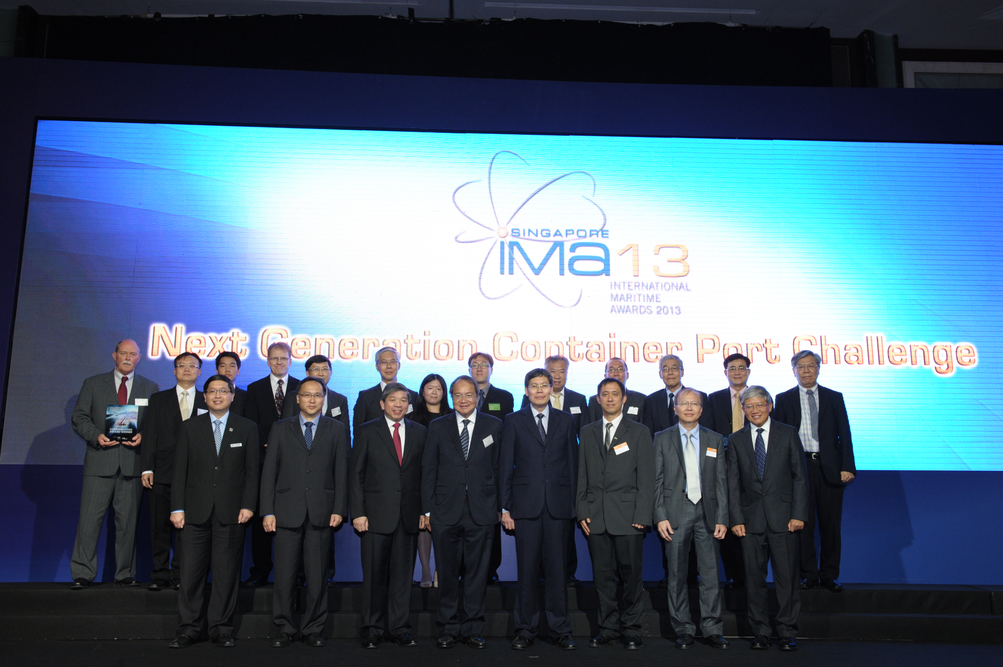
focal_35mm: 34
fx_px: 947
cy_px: 334
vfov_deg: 38.8
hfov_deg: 55.8
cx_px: 502
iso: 2000
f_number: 6.3
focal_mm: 34
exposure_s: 1/160
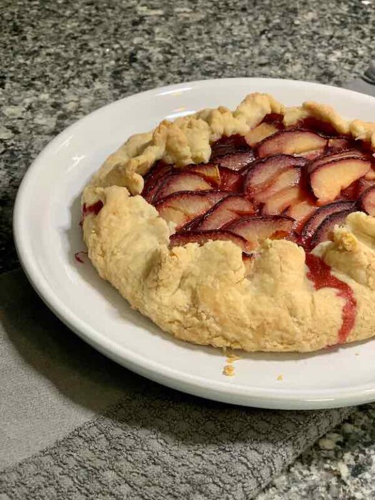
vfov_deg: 36.8
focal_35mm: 52
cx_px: 188
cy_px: 250
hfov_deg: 28.0
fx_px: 751
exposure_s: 1/60
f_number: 2.4
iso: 125
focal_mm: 6
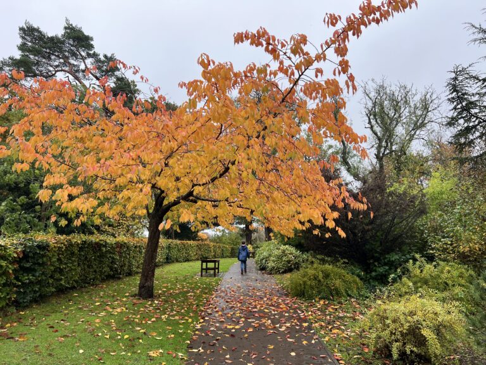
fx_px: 365
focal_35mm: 26
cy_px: 182
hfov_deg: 67.3
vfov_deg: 53.1
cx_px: 243
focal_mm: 5.7
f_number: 1.5
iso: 50
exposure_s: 1/121
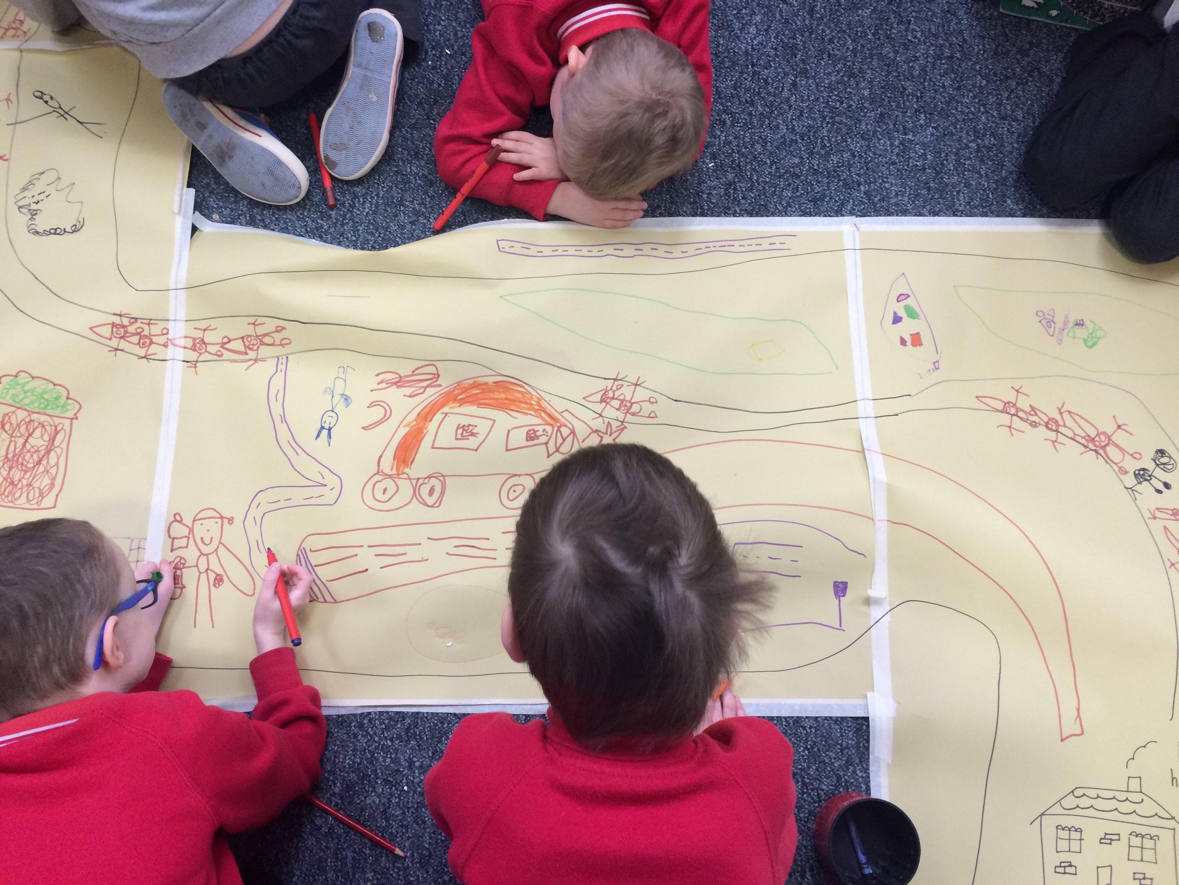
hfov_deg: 61.7
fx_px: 988
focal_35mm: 29
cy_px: 442
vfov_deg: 48.2
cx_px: 590
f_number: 2.2
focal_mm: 4.15
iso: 50
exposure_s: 1/30
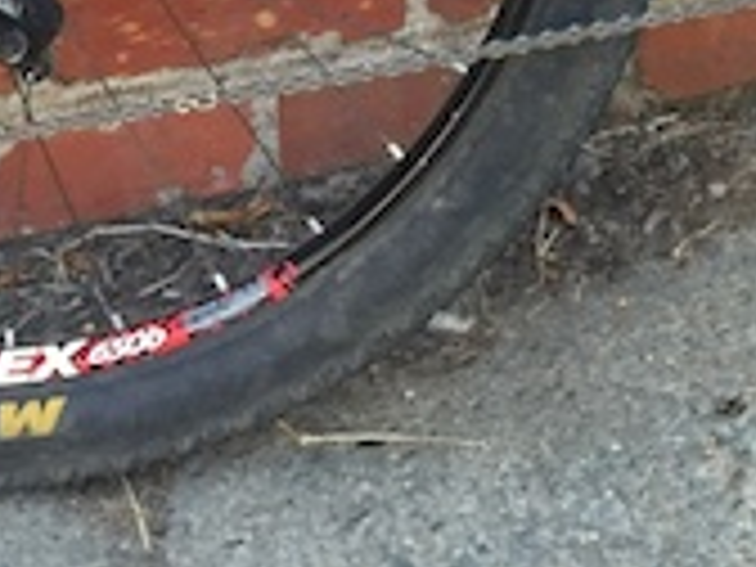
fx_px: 3014
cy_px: -734
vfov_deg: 9.7
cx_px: 1080
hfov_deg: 13.6
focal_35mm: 138
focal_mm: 4.15
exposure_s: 1/60
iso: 32
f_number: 2.2
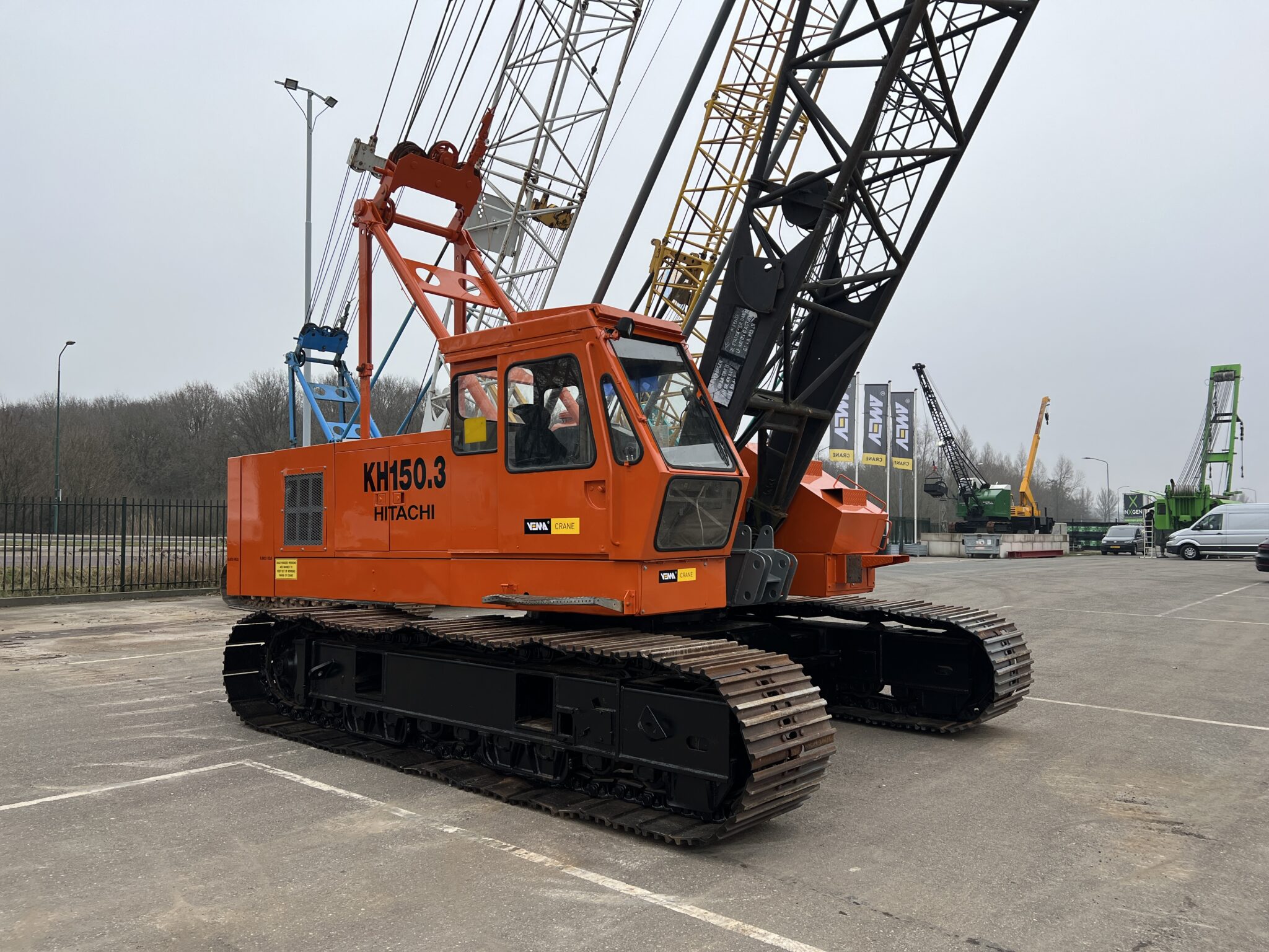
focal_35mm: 26
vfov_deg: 53.1
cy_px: 476
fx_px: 953
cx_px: 634
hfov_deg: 67.3
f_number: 1.5
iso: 50
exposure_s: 1/658
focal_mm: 5.7
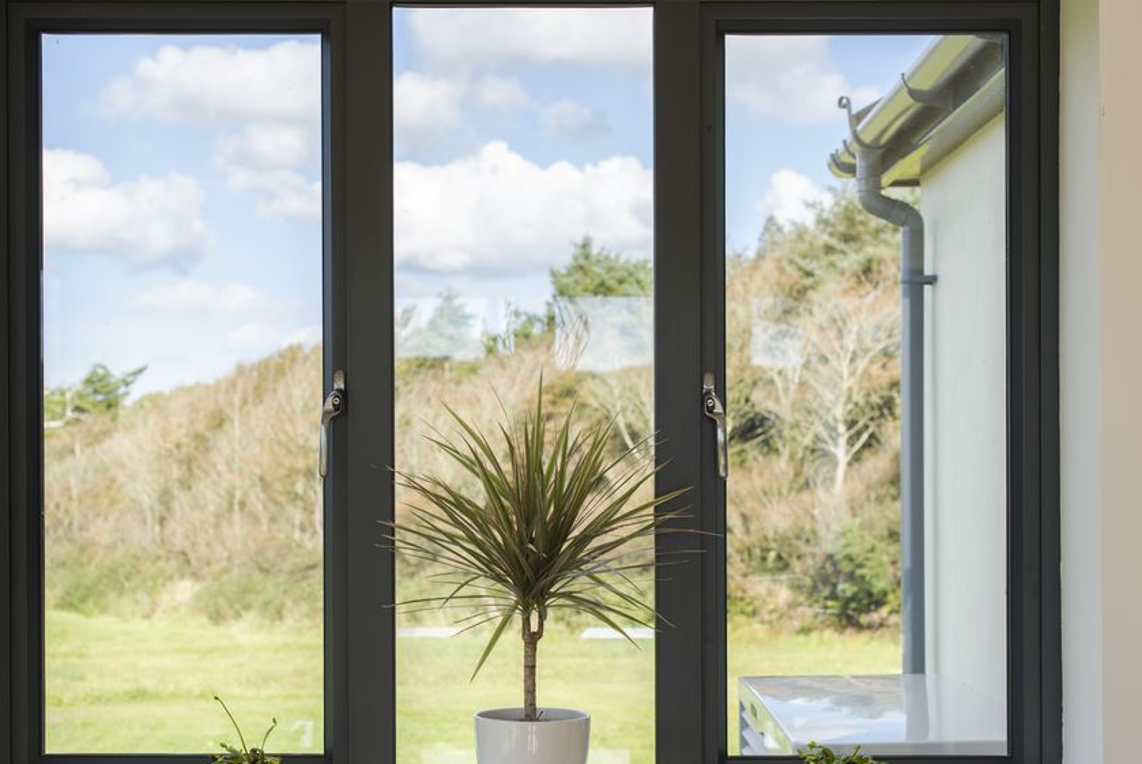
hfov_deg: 32.8
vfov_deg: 22.3
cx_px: 538
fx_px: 1937
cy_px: 385
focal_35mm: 61
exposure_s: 1/200
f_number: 5.6
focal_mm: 50
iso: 100
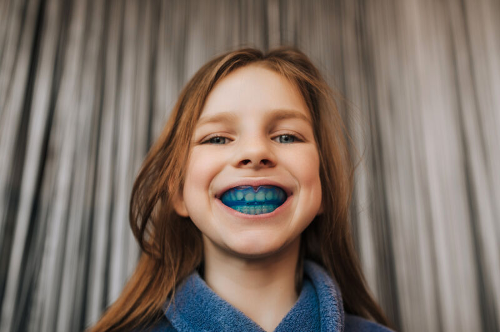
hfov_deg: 54.5
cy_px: 166
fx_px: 486
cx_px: 250
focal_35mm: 35
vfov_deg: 37.8
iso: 500
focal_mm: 35
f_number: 2.5
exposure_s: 1/250
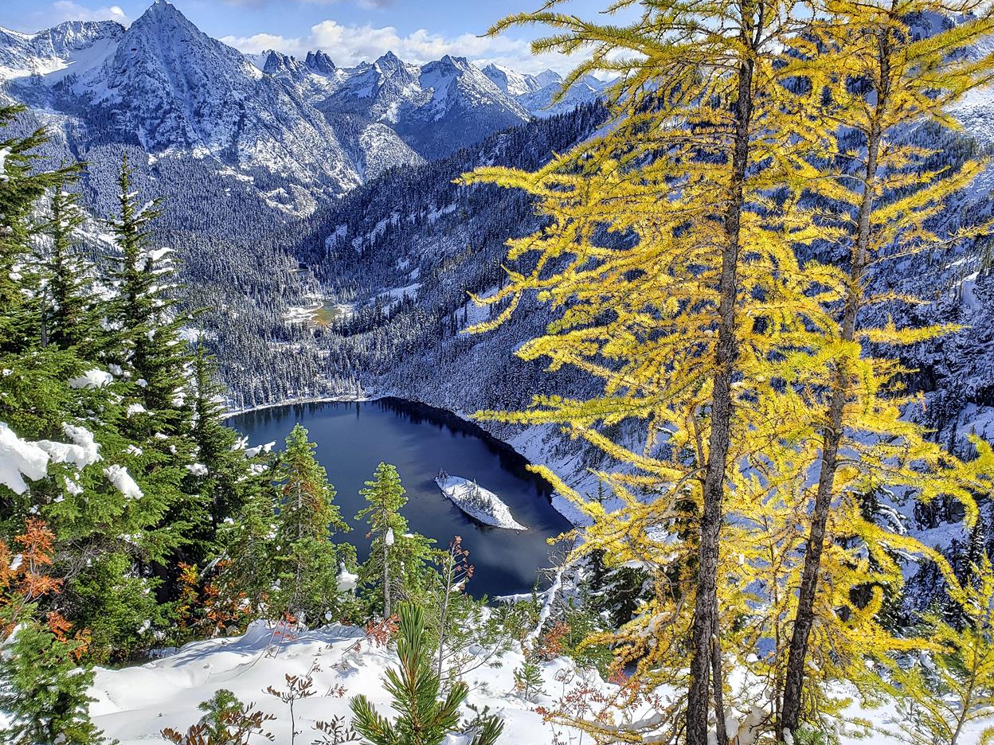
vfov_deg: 46.8
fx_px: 861
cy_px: 351
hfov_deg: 60.0
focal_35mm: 30
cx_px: 484
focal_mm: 4.3
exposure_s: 1/2000
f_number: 2.4
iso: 50
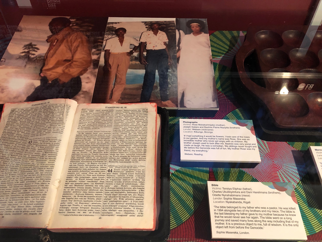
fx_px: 260
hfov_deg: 63.4
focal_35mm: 28
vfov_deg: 49.7
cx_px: 161
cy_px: 121
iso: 100
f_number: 1.8
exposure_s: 1/13
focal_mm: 3.99
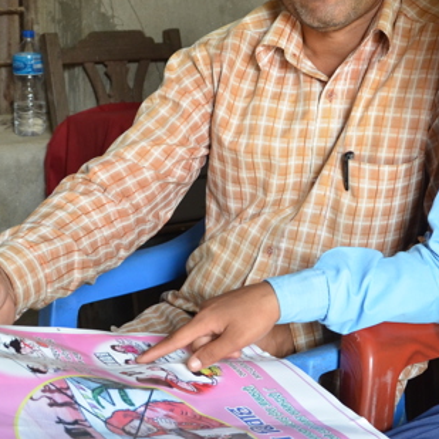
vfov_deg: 22.8
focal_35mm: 76
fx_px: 1090
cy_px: 234
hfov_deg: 22.4
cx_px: 364
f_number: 4
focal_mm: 18
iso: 720
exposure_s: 1/60
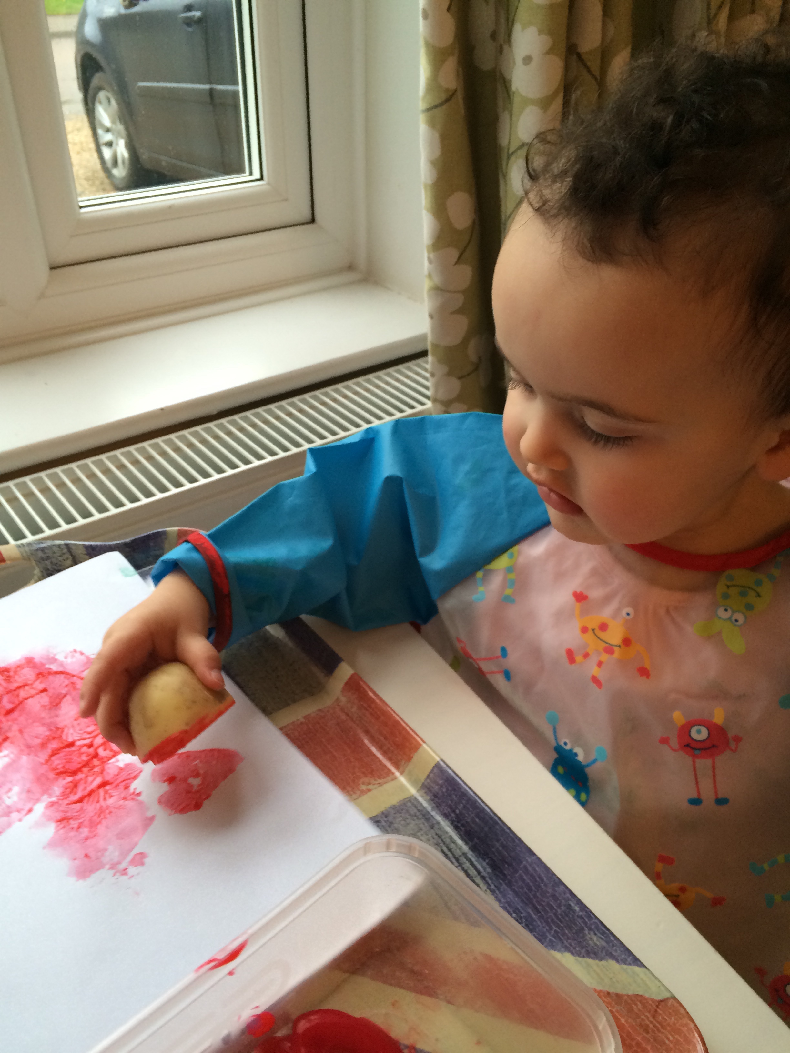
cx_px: 395
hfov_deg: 48.2
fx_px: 882
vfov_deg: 61.7
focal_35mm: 29
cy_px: 526
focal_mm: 4.15
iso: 80
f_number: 2.2
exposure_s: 1/30
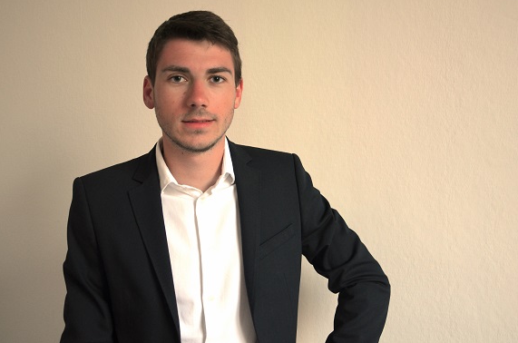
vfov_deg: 32.5
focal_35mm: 41
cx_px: 256
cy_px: 177
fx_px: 589
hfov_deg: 47.5
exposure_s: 1/8
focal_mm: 26
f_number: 4
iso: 800
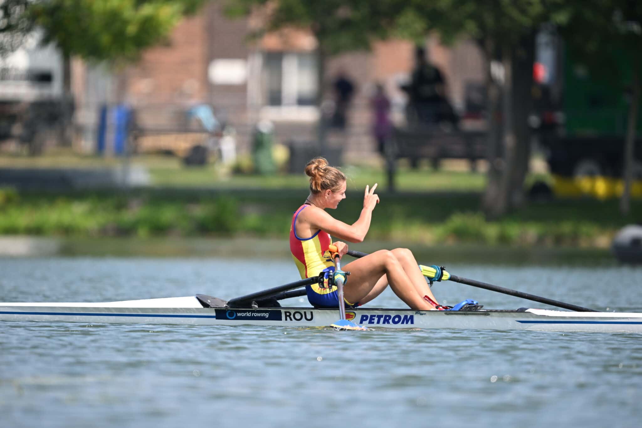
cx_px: 321
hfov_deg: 2.5
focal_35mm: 840
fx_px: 14978
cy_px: 214
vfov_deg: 1.6
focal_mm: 840
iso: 720
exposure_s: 1/2000
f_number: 5.6
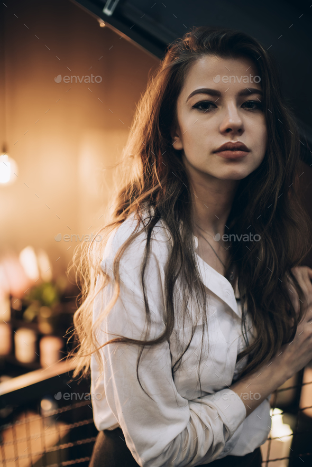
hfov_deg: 37.9
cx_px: 156
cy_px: 234
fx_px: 455
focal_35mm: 35
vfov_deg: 54.4
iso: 200
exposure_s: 1/100
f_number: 1.4
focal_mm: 35
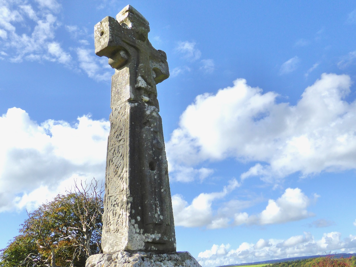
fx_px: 247
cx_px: 178
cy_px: 134
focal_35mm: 24
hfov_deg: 71.6
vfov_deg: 56.8
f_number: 3.3
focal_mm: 4.3
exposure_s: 1/1300
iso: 100
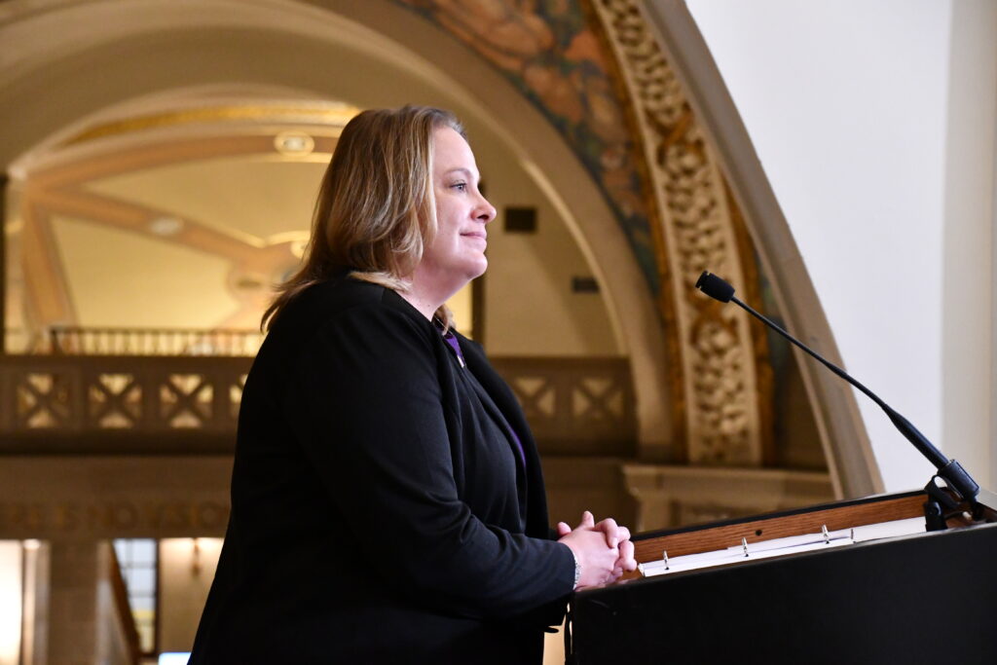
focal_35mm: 112
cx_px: 498
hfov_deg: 18.3
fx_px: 3102
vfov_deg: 12.2
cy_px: 332
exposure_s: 1/60
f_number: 5
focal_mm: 75
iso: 5600
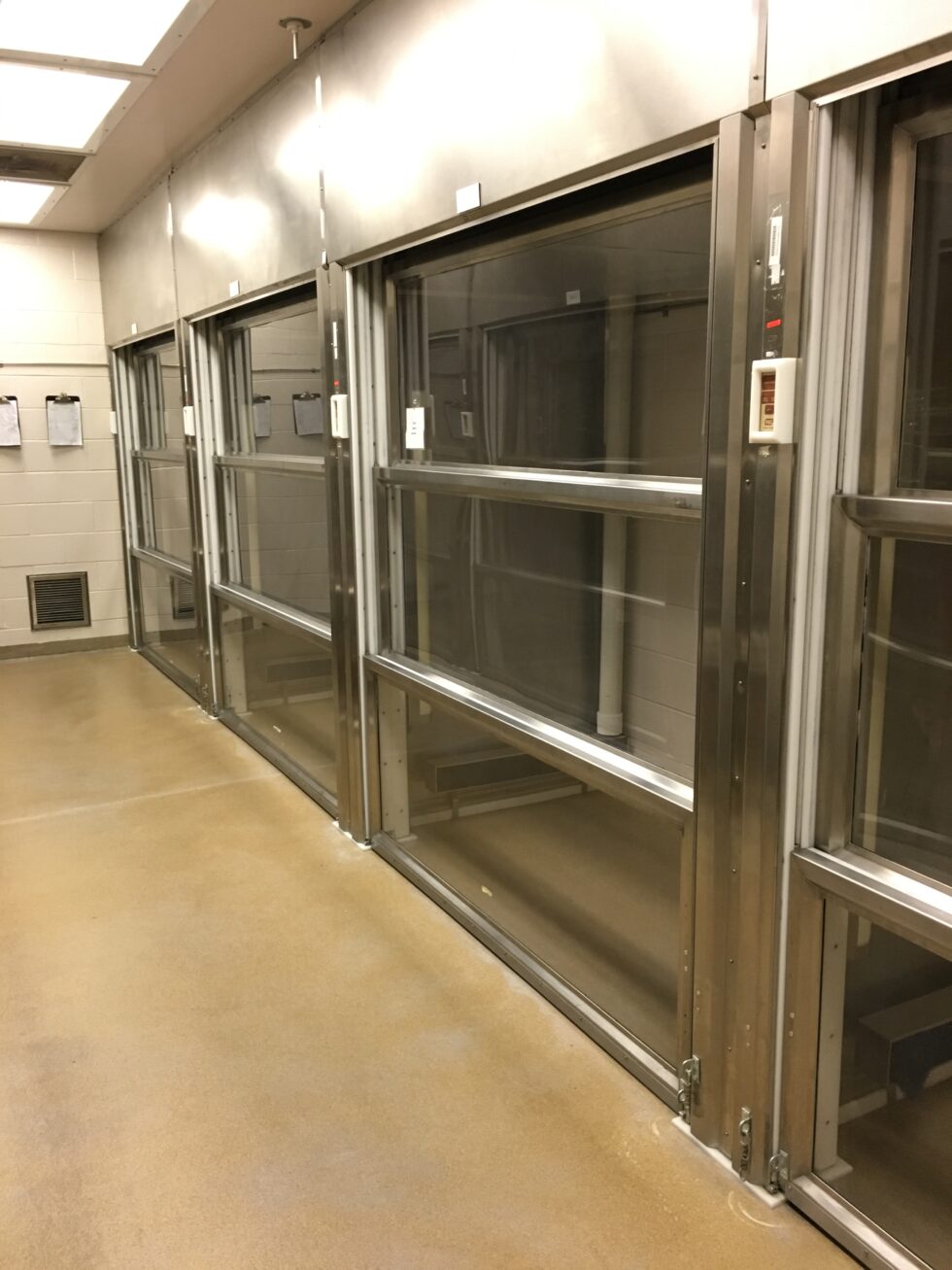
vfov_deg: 61.7
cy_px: 635
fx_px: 1064
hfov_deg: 48.2
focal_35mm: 29
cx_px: 476
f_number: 2.2
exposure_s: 1/30
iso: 125
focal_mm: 4.15
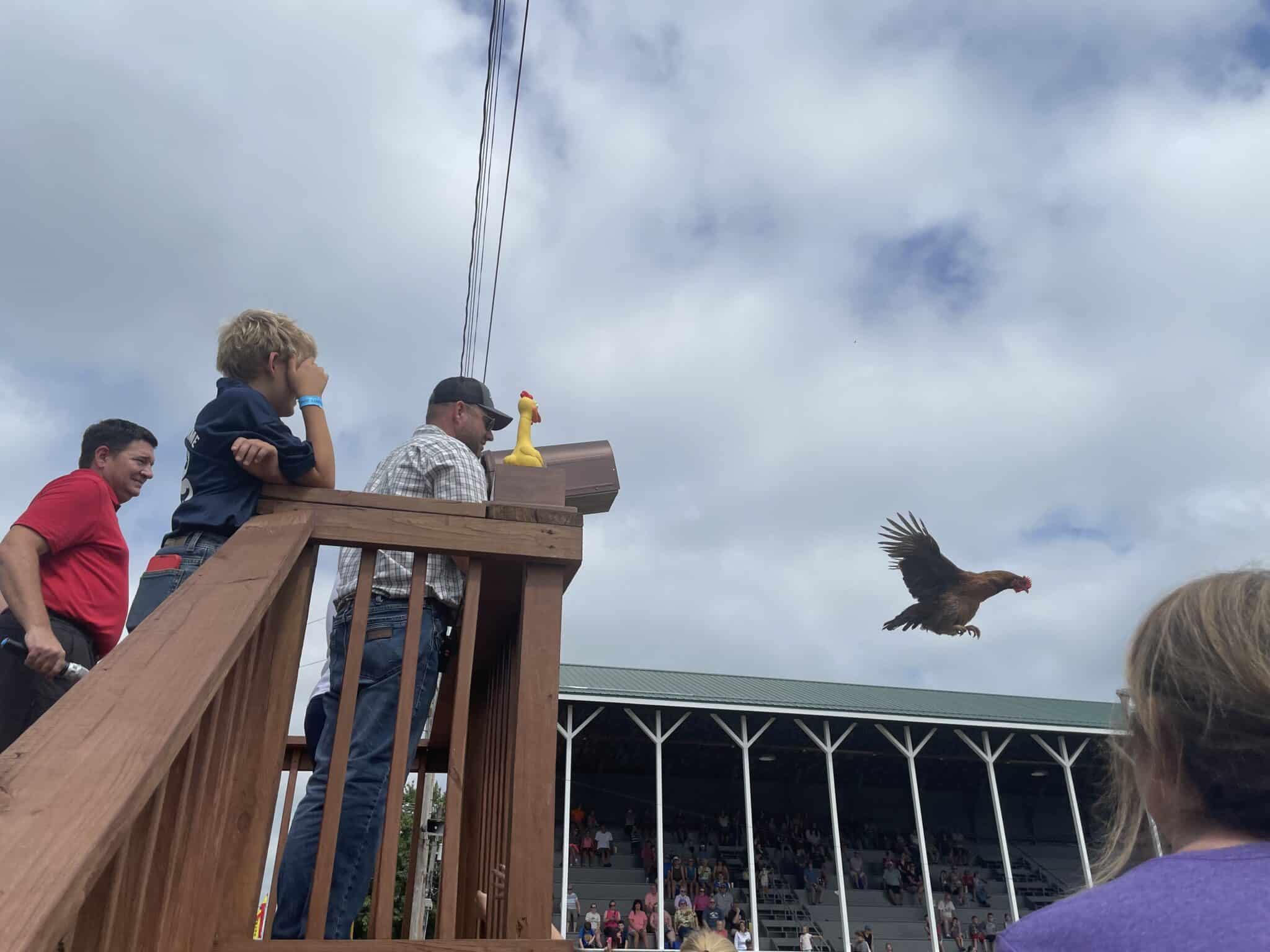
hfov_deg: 67.3
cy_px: 476
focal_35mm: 26
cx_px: 635
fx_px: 954
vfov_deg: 53.1
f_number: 1.6
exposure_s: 1/8403
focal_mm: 4.2
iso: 32
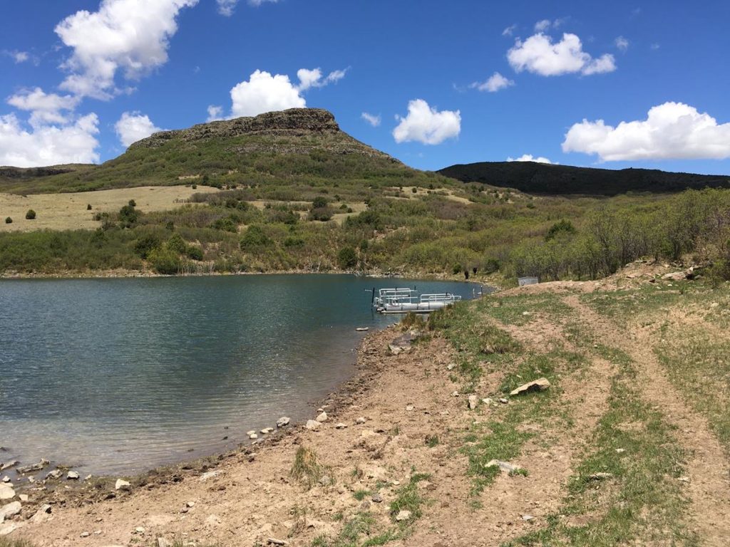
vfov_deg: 48.2
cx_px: 365
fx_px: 612
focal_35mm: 29
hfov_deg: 61.7
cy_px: 274
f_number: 2.2
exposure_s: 1/1876
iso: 25
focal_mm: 4.15
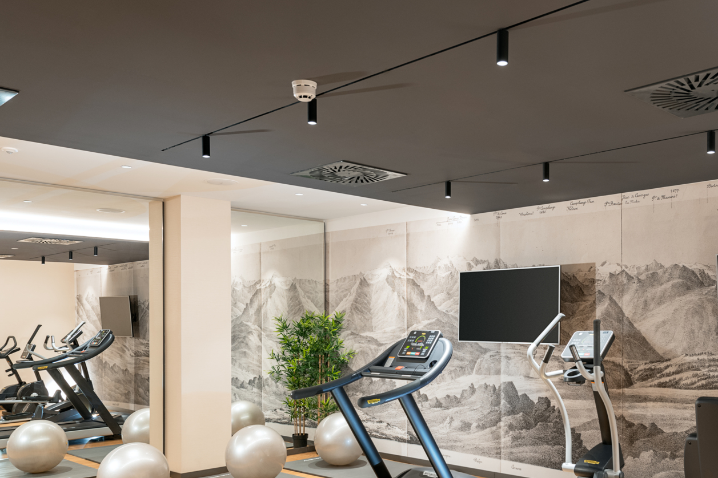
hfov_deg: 53.0
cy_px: 321
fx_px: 698
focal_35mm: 35
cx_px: 498
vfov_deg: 37.4
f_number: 6.3
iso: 100
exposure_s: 1.6
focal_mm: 22
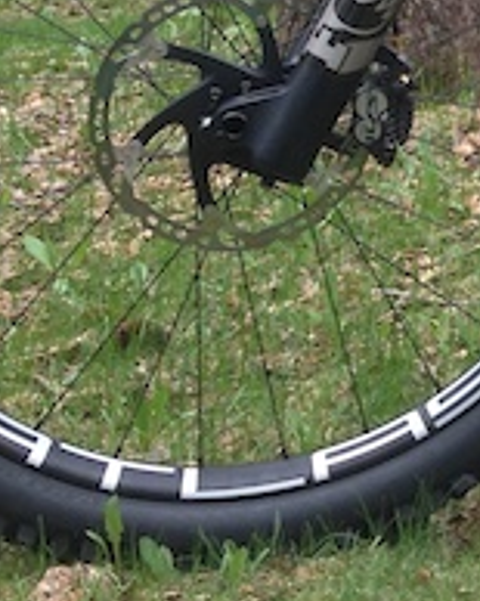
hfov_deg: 10.7
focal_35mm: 133
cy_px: -146
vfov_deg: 14.0
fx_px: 2364
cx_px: 932
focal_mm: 4.12
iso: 50
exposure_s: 1/60
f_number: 2.4
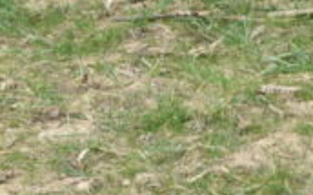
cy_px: -89
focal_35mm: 342
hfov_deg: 6.0
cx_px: 641
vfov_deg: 3.8
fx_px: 2914
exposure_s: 1/250
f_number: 7.1
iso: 200
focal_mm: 50
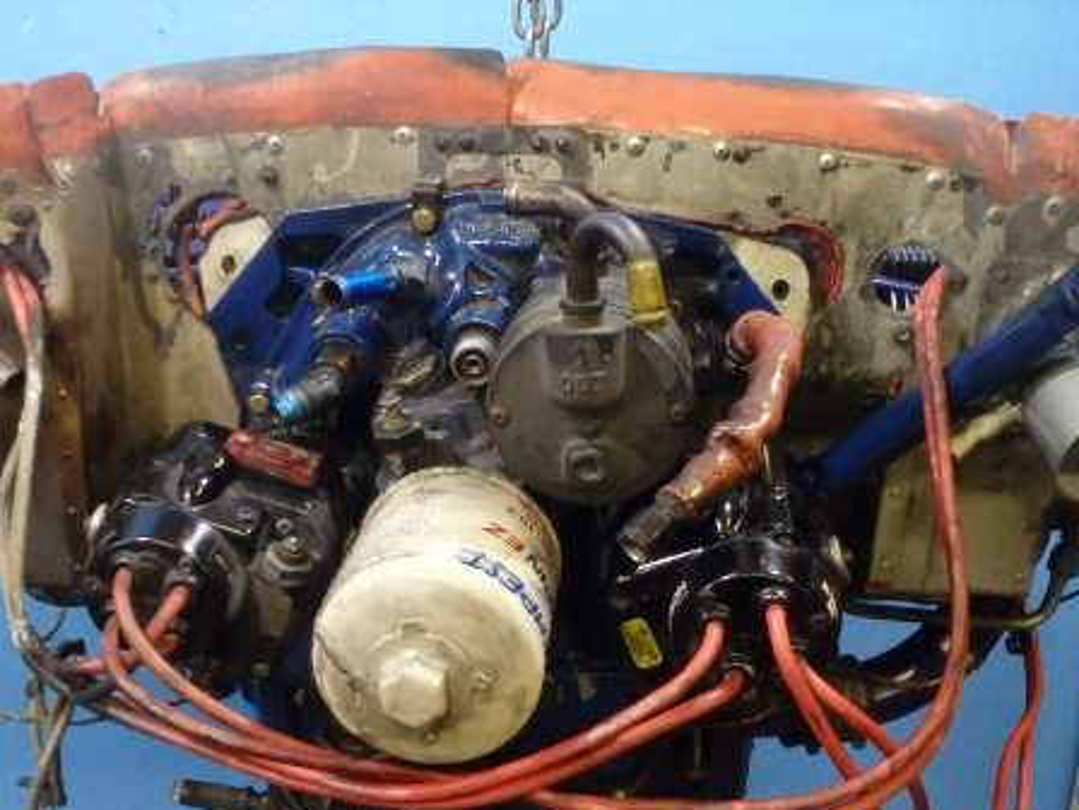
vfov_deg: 36.0
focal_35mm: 40
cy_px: 419
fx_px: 1247
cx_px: 501
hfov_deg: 46.8
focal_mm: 5
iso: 800
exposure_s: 1/15
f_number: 3.9
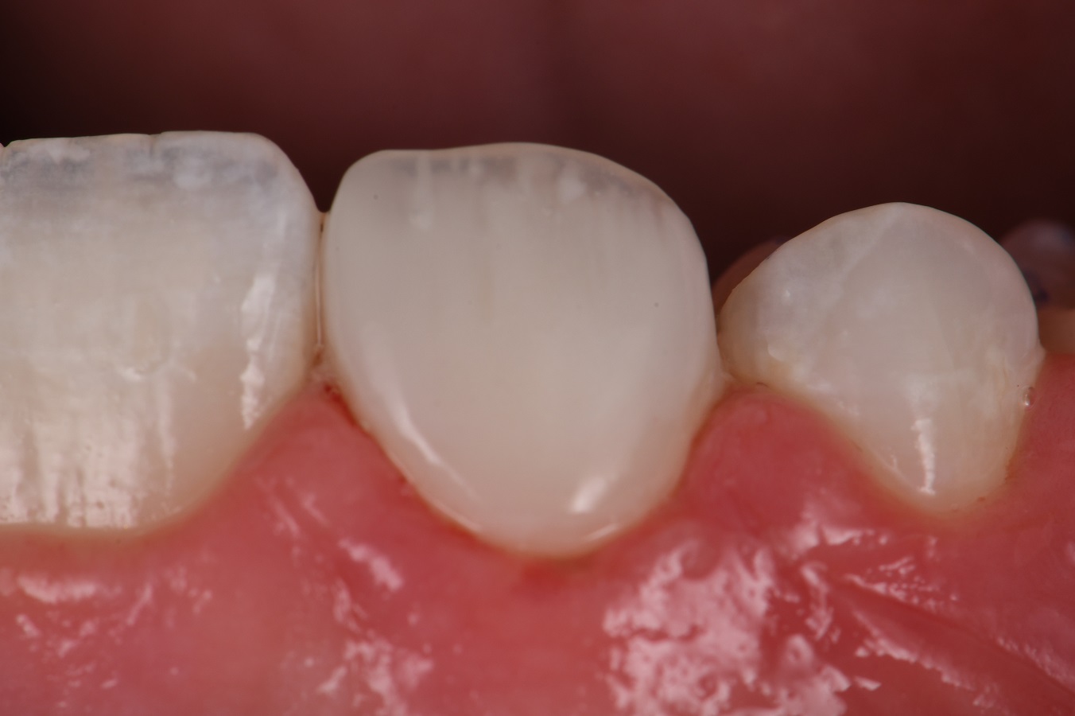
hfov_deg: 13.1
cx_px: 538
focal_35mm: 157
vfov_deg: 8.7
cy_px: 358
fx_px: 4686
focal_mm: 105
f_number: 32
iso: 200
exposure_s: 1/160
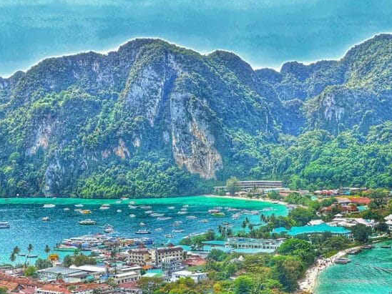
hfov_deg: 18.2
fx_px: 1223
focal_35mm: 108
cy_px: 192
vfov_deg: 13.7
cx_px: 234
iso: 32
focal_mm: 9
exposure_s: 1/919
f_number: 2.8
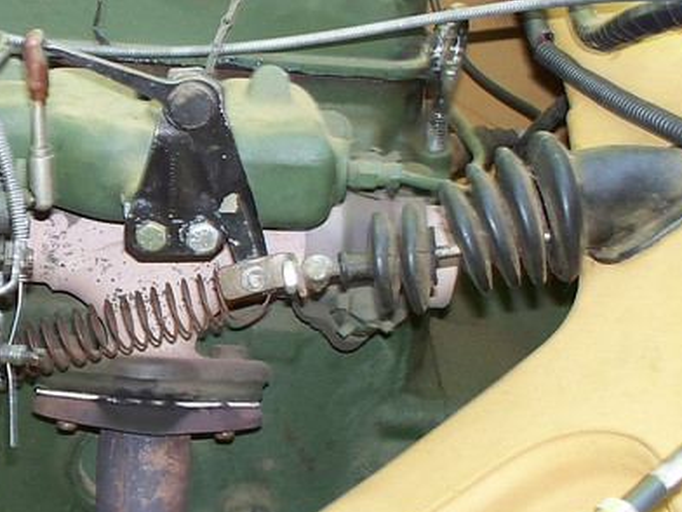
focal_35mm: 98
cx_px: -90
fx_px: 1931
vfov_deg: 15.1
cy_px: 219
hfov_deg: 19.1
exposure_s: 1/30
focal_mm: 7.54
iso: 200
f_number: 2.8
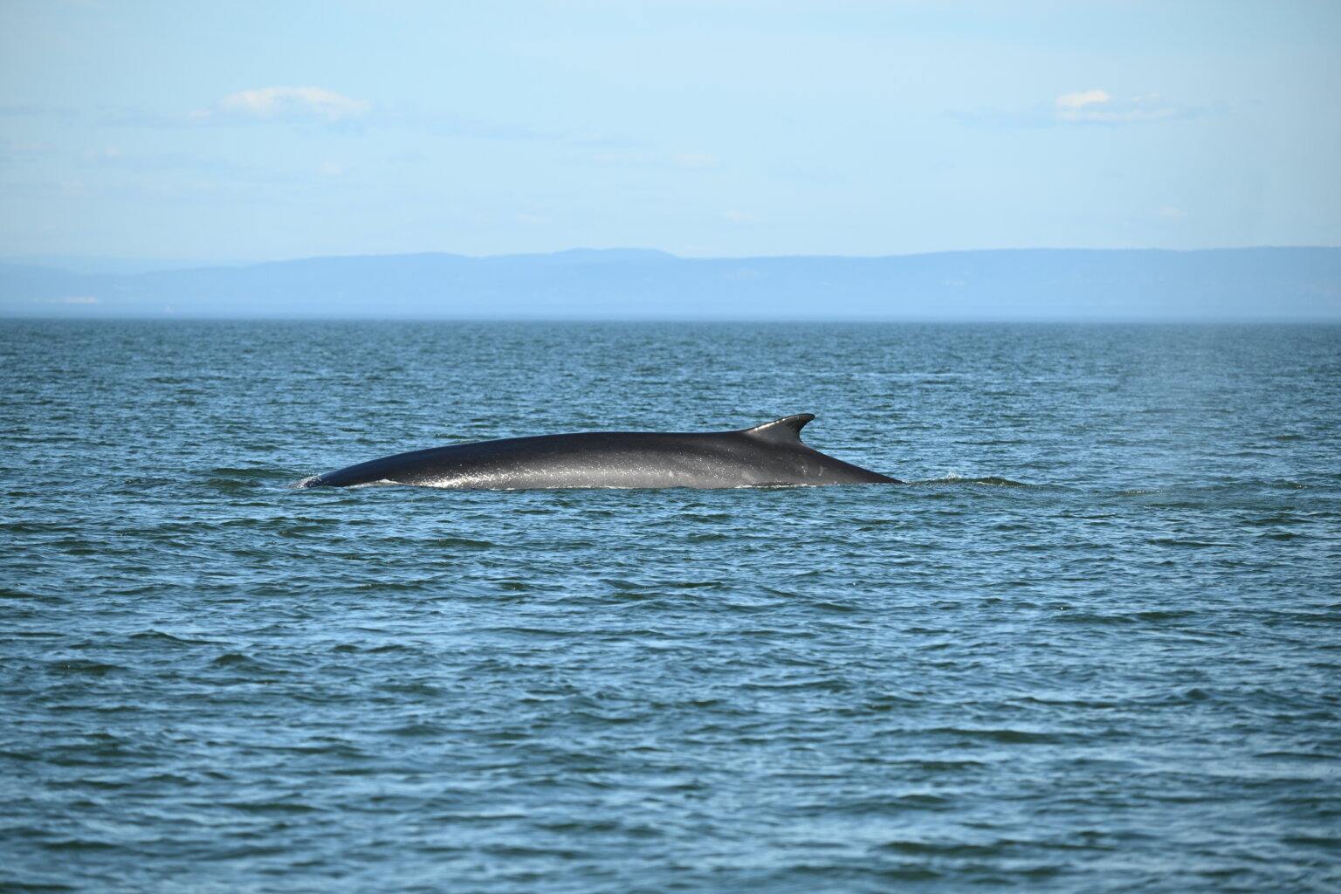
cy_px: 447
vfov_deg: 6.5
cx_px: 670
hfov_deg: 9.8
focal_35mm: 210
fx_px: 7822
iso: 200
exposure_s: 1/1000
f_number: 5
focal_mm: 210
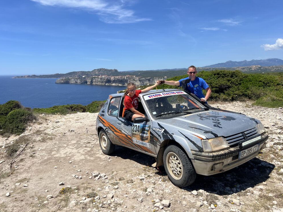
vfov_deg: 51.4
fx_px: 221
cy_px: 105
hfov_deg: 65.3
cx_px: 144
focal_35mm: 27
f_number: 1.5
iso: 50
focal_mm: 5.7
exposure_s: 1/5882
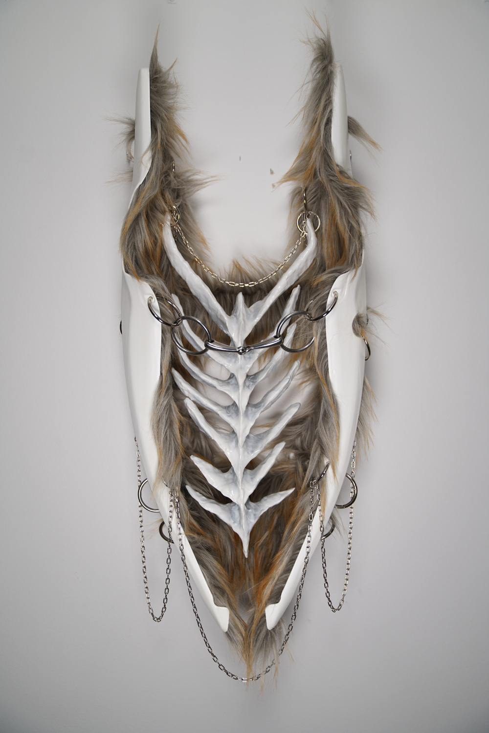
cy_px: 366
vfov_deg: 61.9
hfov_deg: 43.6
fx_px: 611
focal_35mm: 30
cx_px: 244
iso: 100
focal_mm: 30
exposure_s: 1/60
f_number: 2.8
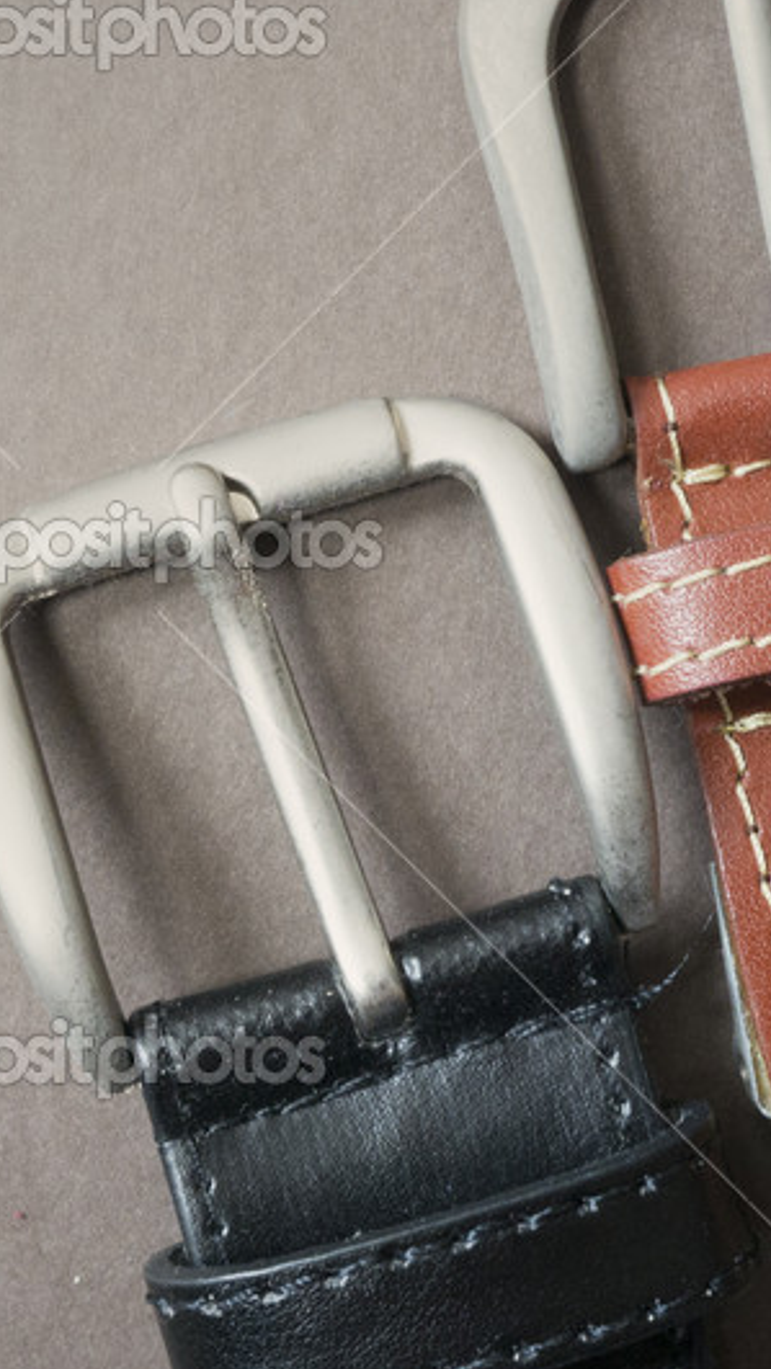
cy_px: 541
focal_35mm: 84
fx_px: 3051
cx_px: 89
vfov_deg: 25.2
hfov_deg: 14.3
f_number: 8
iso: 800
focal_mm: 20
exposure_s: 1/30
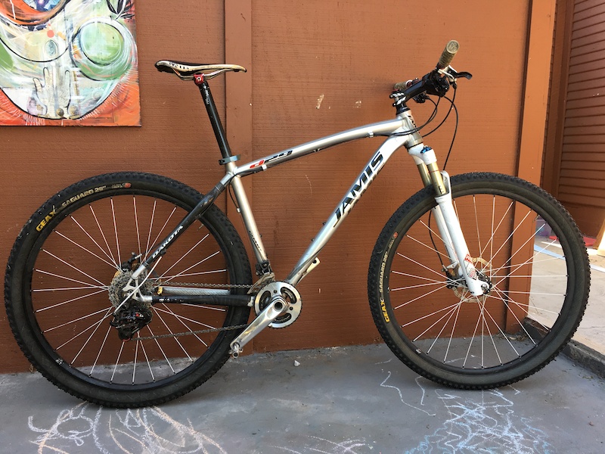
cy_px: 227
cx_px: 302
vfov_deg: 48.2
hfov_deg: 61.7
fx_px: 507
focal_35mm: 29
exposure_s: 1/120
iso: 40
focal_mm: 4.15
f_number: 2.2
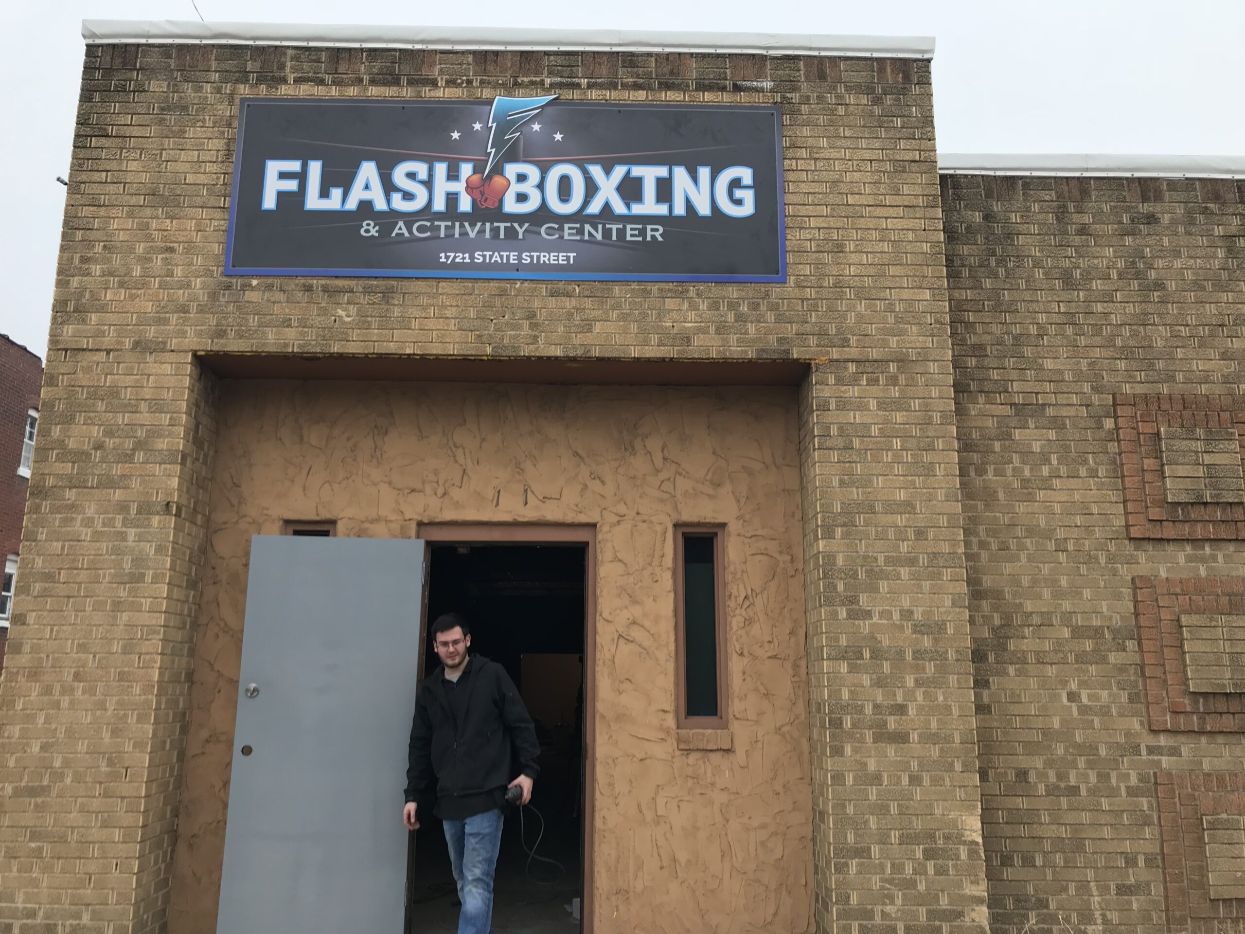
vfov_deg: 49.7
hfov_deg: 63.4
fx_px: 1007
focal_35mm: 28
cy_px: 467
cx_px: 622
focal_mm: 3.99
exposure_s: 1/100
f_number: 1.8
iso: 20
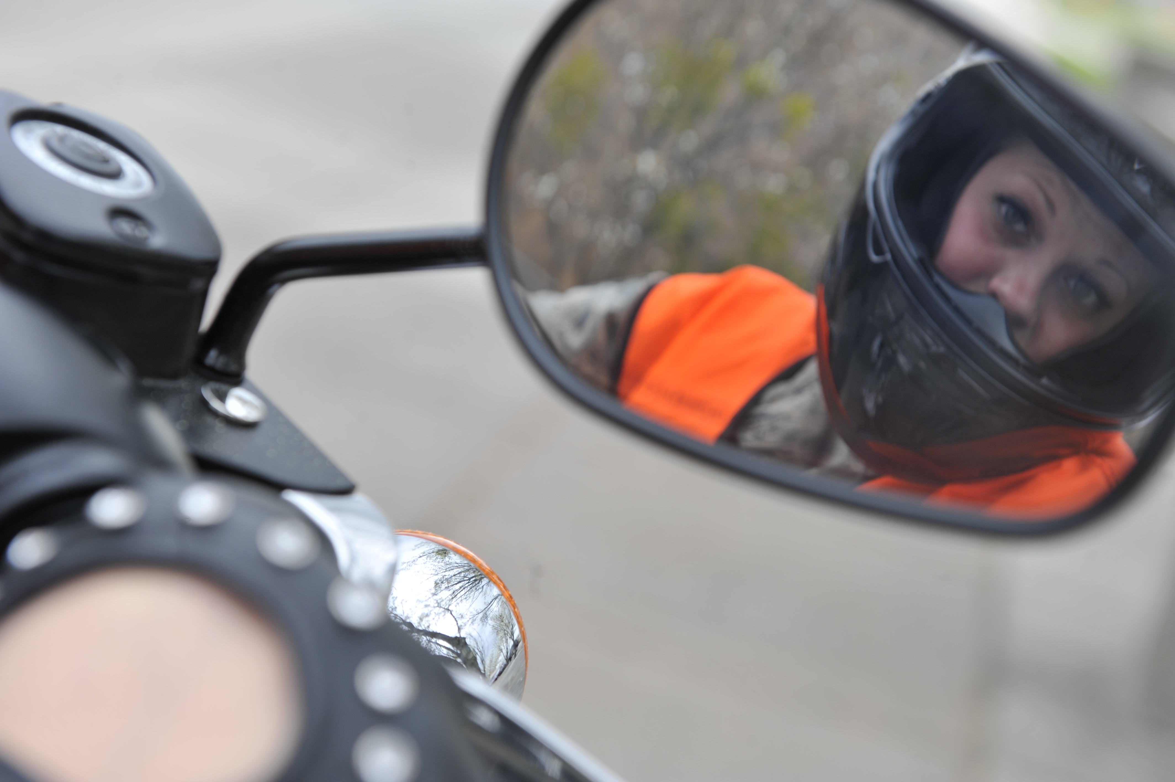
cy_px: 391
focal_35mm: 70
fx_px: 2283
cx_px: 588
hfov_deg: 28.9
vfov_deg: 19.4
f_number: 5
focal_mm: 70
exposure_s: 1/125
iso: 400
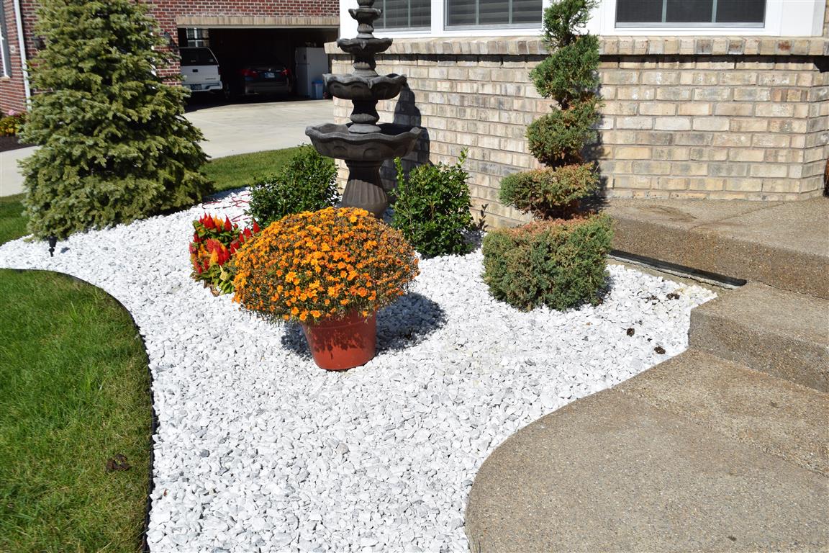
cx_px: 414
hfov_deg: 53.1
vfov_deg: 36.9
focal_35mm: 36
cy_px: 276
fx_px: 829
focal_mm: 24
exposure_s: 1/500
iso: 200
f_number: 11
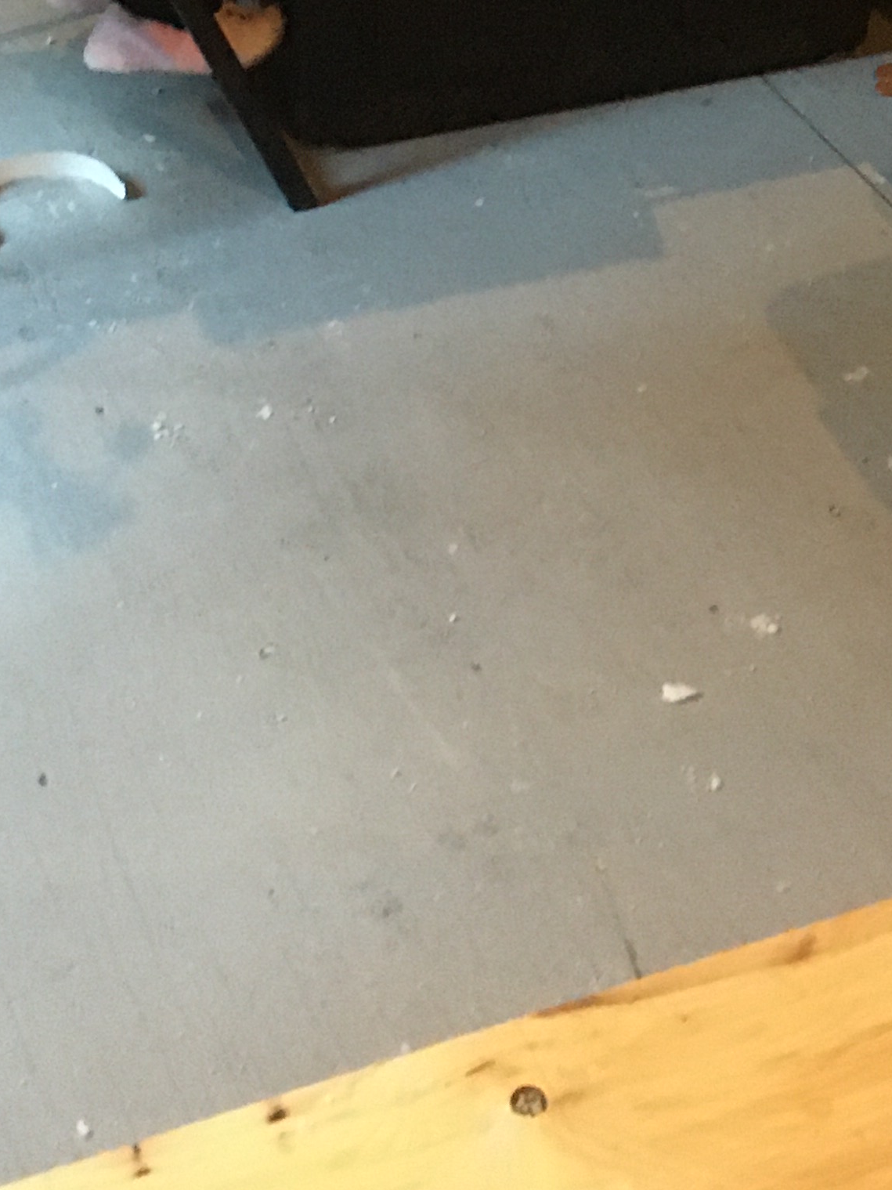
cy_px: -263
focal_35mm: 77
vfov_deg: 23.1
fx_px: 2646
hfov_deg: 19.1
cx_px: 468
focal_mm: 4.15
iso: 320
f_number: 2.2
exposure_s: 1/15
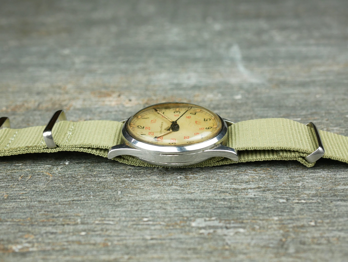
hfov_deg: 32.2
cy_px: 131
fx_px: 603
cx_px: 174
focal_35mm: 60
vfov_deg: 24.4
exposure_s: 1/125
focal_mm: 30
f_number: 5.6
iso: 800
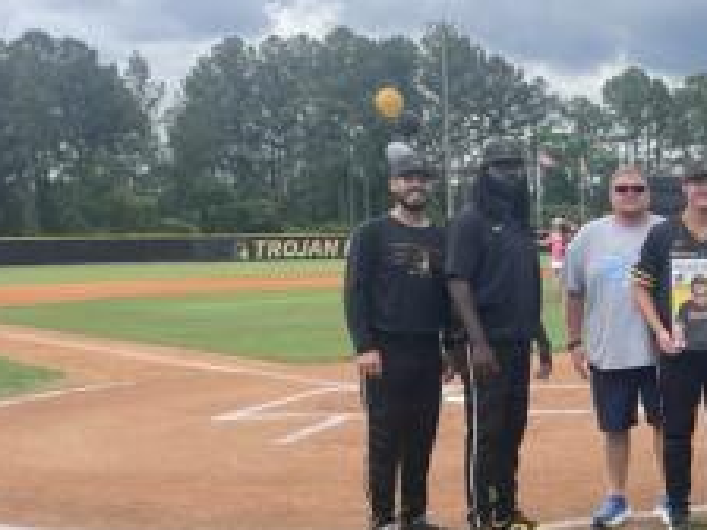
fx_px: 1185
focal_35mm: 58
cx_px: 773
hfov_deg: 29.9
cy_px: 364
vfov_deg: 25.1
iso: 32
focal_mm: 4.2
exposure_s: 1/1208
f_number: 1.6
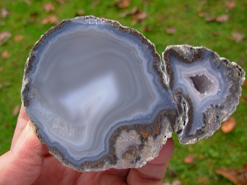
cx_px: 124
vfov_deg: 37.7
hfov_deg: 49.0
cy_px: 92
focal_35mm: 38
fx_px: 271
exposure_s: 1/18
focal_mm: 6.3
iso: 50
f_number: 2.9
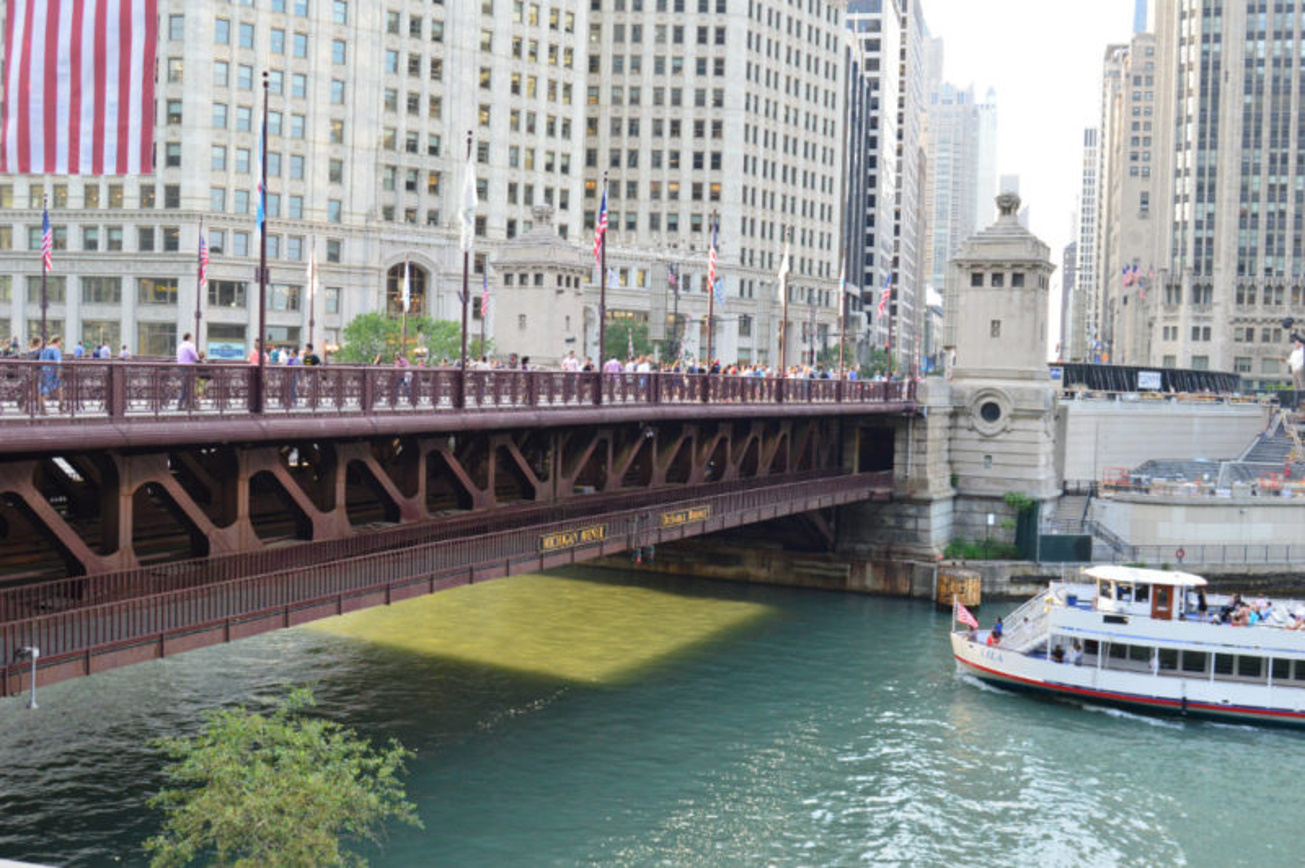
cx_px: 652
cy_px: 434
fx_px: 1304
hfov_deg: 53.2
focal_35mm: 36
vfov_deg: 36.8
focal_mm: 24
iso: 800
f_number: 9
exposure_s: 1/100
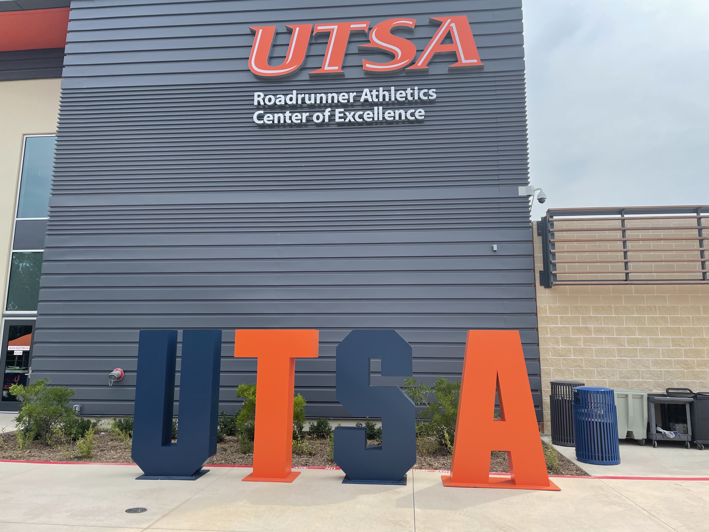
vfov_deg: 53.1
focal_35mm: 26
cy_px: 266
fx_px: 533
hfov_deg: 67.3
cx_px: 354
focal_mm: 4.2
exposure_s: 1/1770
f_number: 1.6
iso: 32
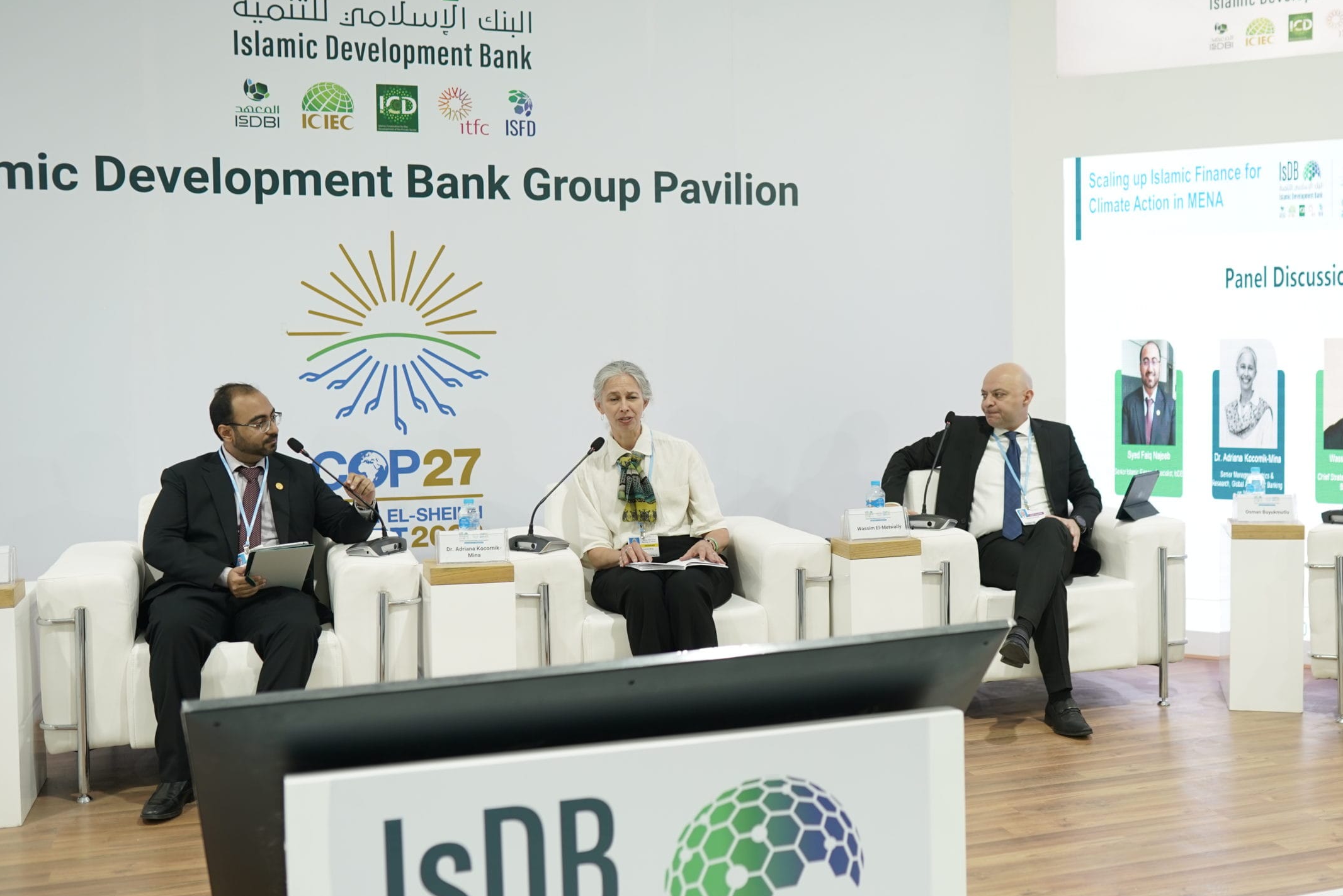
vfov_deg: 31.9
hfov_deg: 46.1
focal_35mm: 42
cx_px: 804
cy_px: 425
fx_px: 1567
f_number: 2
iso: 320
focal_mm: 35
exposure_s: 1/250
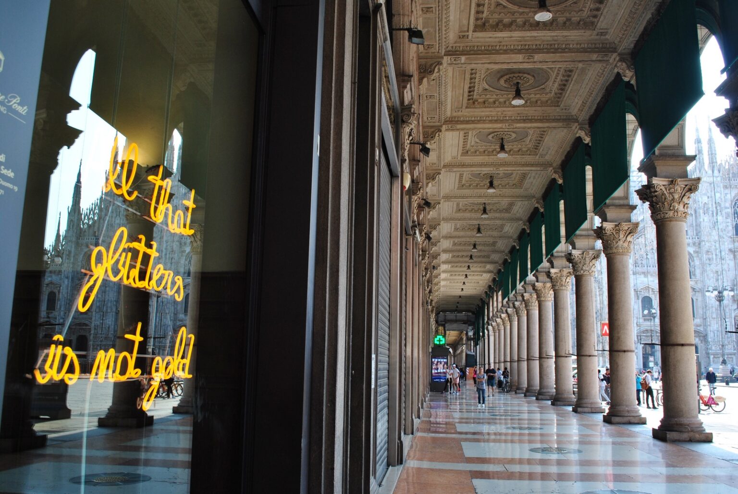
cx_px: 369
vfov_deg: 43.7
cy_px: 247
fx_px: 616
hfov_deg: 61.9
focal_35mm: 30
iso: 200
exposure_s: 1/100
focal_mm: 20
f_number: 9
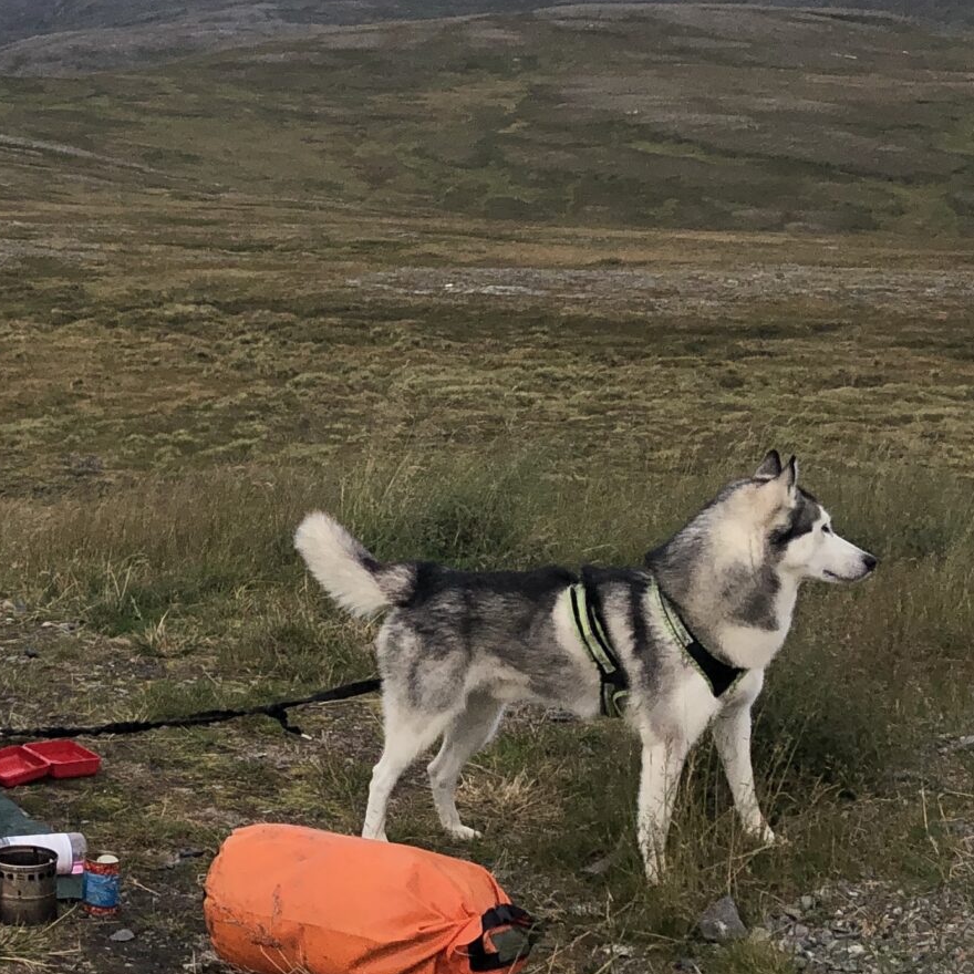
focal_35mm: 72
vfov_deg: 23.9
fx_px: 2292
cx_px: -293
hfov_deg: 21.6
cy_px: 361
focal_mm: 3.99
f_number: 1.8
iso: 20
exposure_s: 1/2183
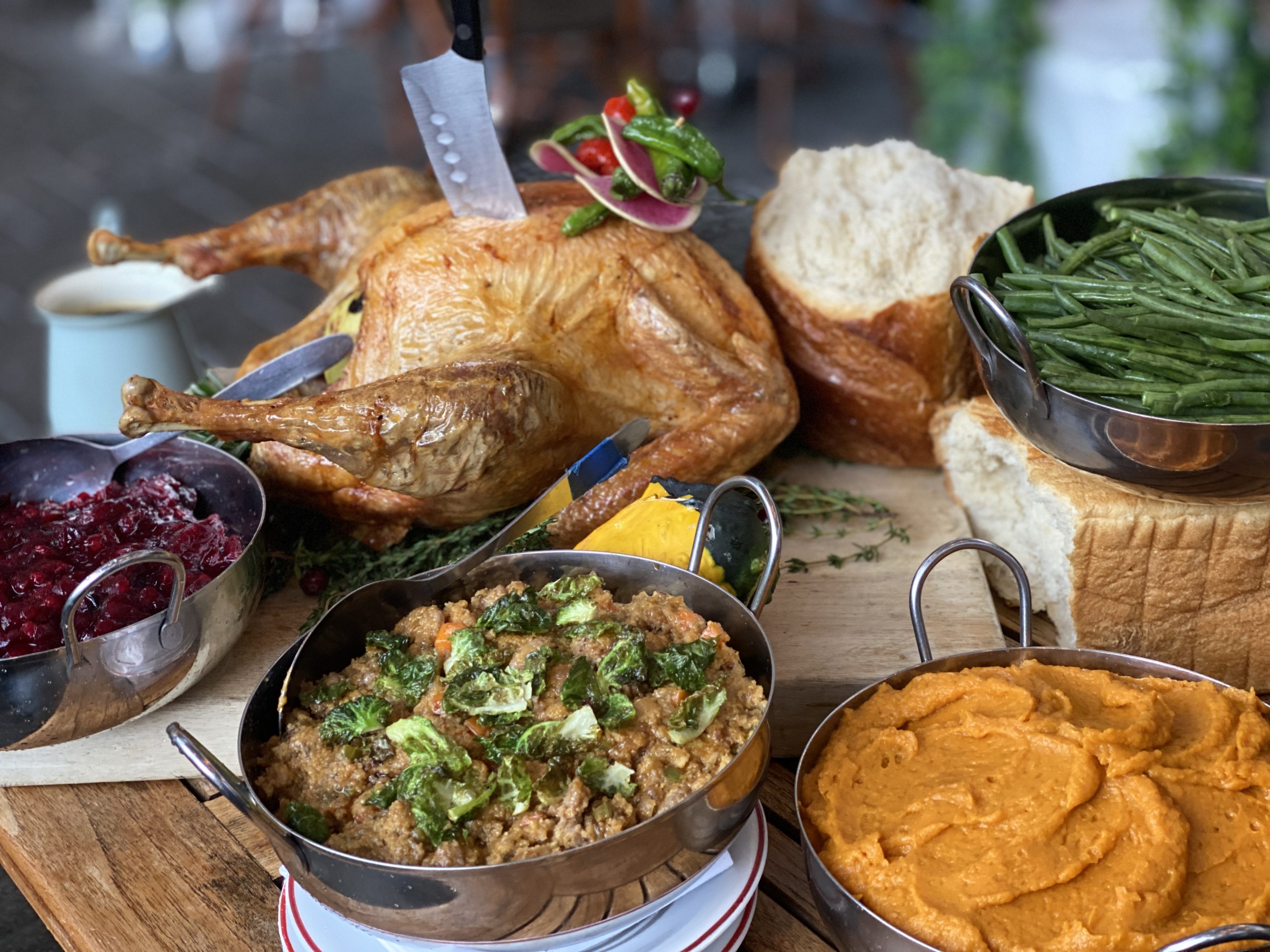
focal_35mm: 52
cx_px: 635
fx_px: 1908
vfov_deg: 28.0
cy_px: 476
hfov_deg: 36.8
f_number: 2
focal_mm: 6
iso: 250
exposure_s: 1/73
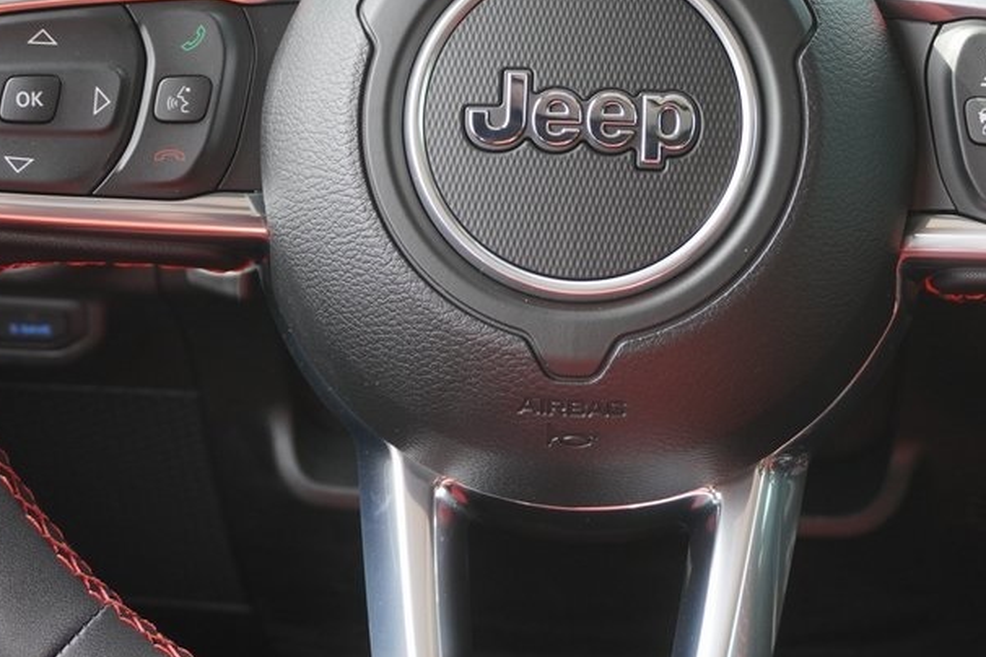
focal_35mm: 76
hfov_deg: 26.6
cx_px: 600
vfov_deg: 17.8
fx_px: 2081
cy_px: 108
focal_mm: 30
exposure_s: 1/160
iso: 640
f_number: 5
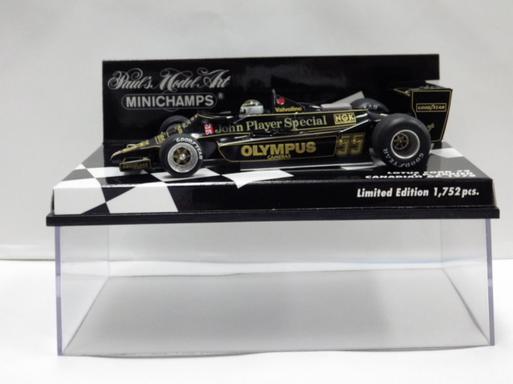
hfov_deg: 32.7
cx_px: 256
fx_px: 874
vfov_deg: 24.8
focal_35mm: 59
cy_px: 192
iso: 640
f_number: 4
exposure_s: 1/60
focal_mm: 10.7
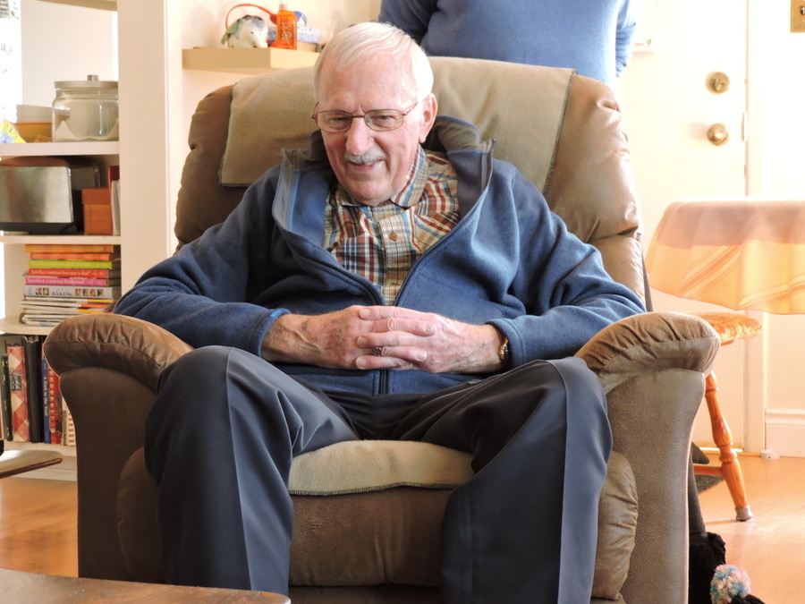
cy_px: 302
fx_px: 1977
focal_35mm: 85
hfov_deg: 23.0
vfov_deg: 17.4
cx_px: 402
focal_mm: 15.2
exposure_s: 1/25
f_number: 4
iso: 450
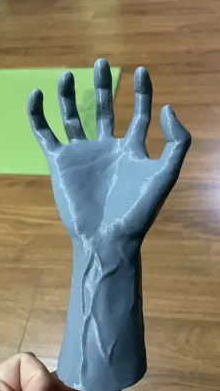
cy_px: 198
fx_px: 301
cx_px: 132
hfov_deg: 40.0
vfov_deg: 66.1
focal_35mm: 29
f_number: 1.6
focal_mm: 4.2
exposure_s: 1/40
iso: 640
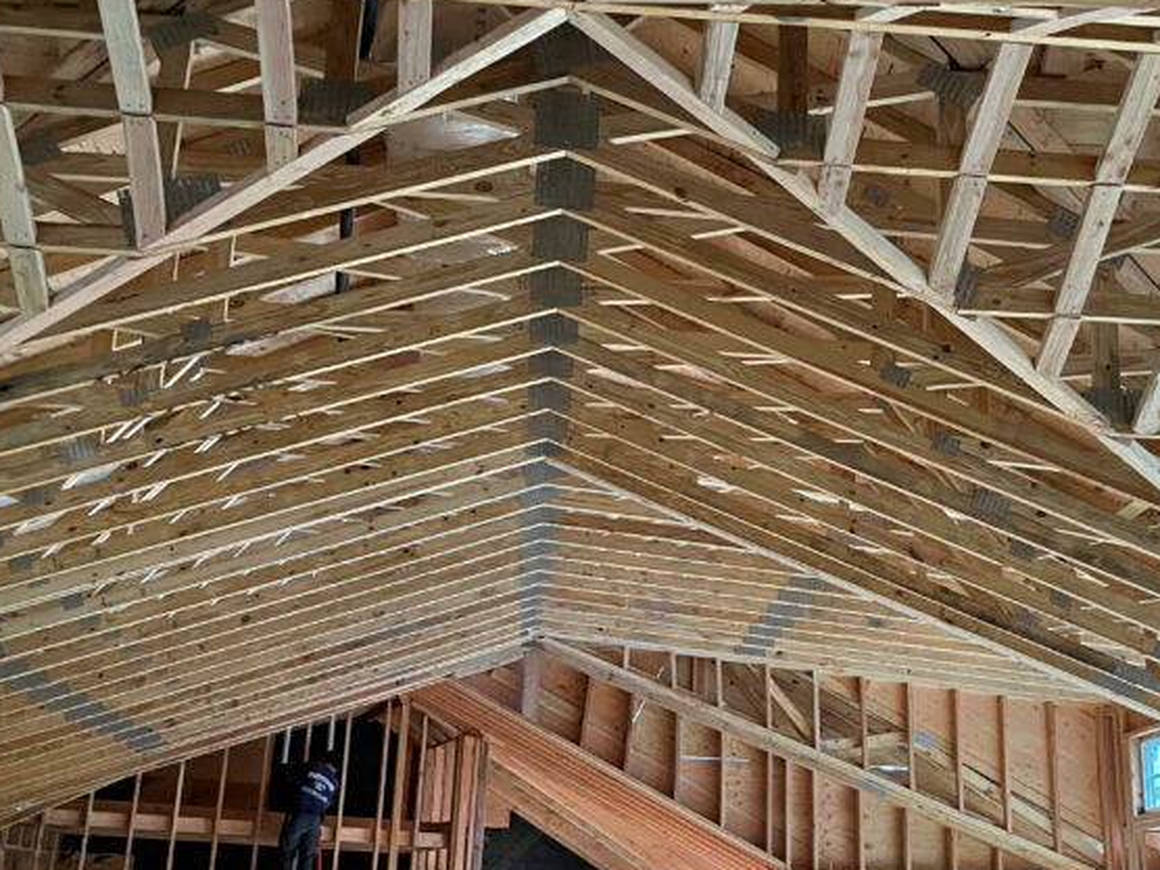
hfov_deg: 43.8
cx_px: 636
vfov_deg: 33.6
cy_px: 476
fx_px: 1441
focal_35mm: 43
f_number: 1.6
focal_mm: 5.1
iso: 500
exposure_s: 1/55
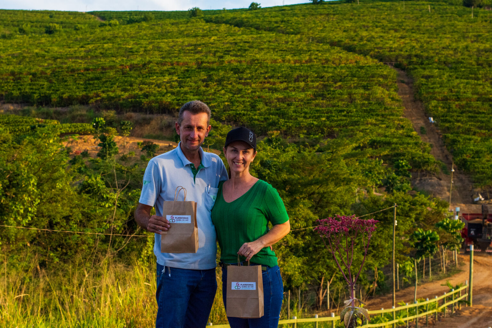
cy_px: 164
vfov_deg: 18.2
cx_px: 246
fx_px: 1025
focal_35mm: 75
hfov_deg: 27.0
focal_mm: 50
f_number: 7.1
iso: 1250
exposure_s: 1/1600
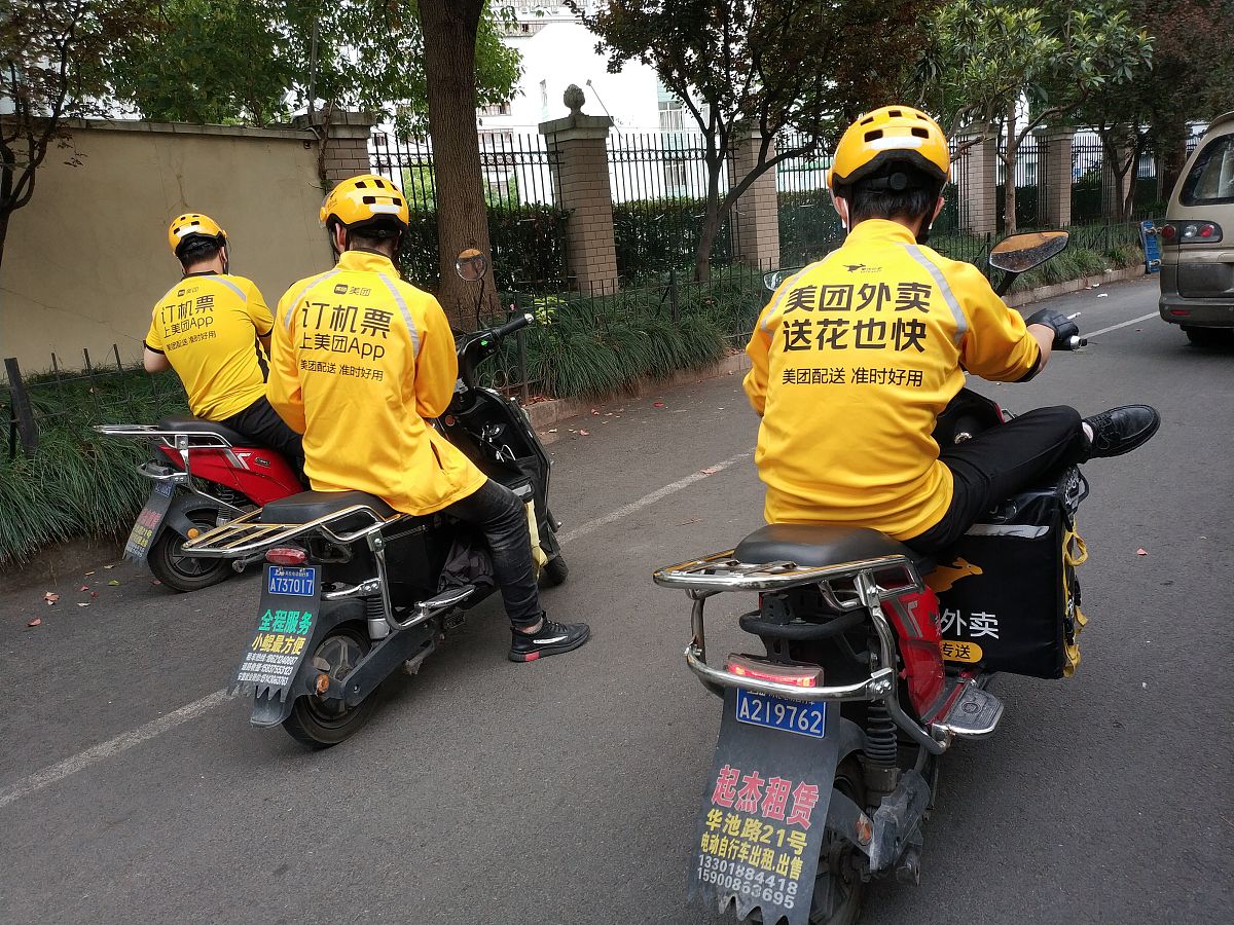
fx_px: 1141
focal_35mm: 32
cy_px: 462
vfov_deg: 44.2
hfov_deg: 56.8
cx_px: 617
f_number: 2
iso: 151
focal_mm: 4.5
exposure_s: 1/50
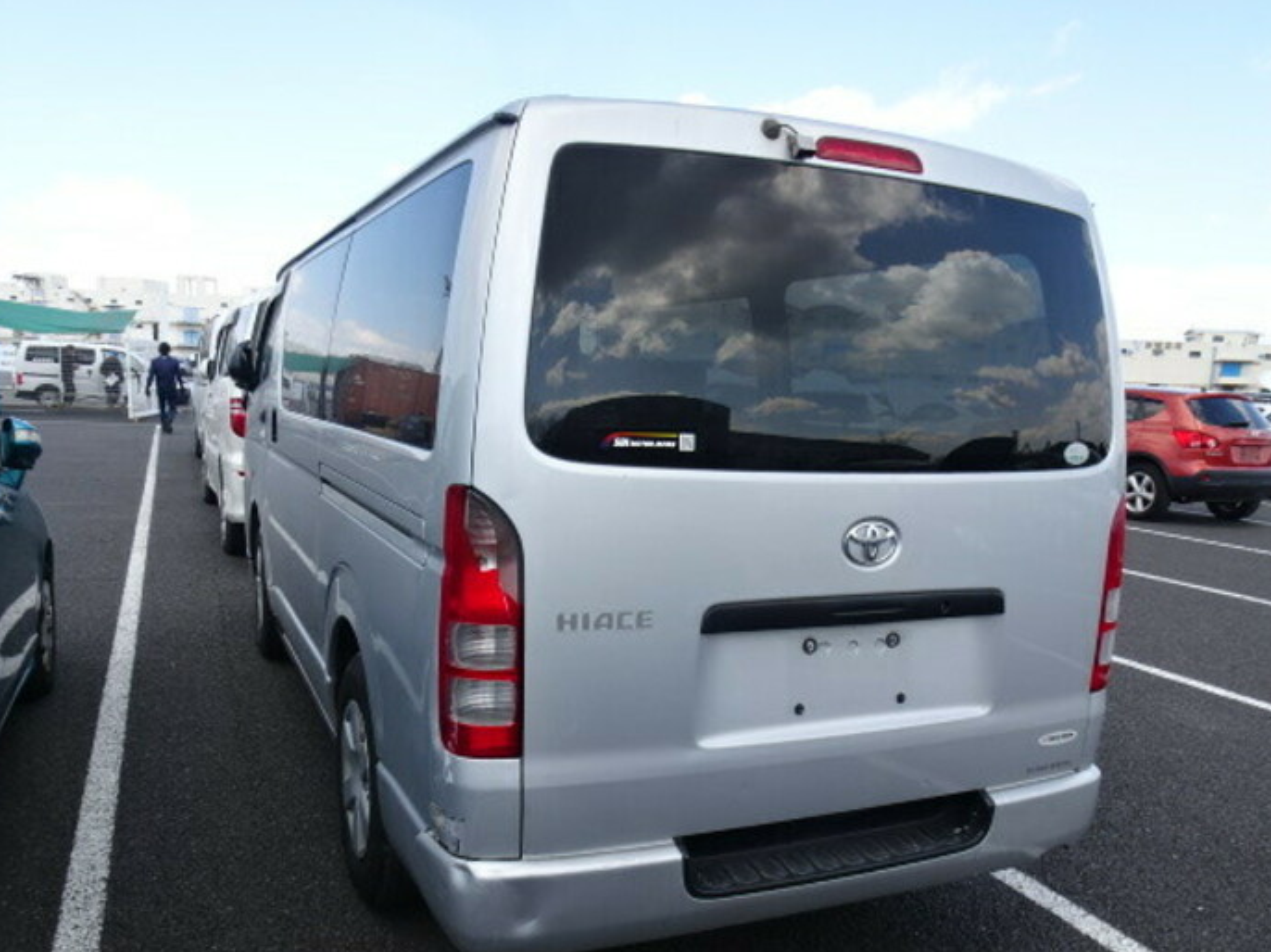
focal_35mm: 28
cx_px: 636
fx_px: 1028
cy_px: 548
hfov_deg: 63.5
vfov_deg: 49.5
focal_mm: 4.1
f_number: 3.5
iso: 80
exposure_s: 1/400
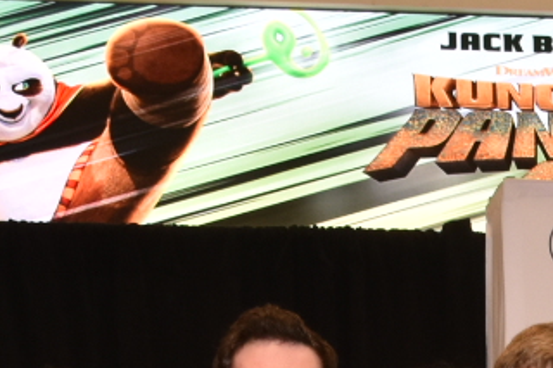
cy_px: 826
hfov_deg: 11.9
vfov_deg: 7.7
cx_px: 740
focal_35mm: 167
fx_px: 2564
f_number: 6.3
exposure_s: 1/60
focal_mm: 22
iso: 400
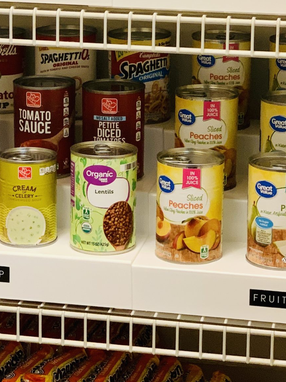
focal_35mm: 115
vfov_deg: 17.0
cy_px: 78
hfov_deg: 12.9
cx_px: 129
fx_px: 1267
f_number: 2.4
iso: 160
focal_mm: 6
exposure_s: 1/60
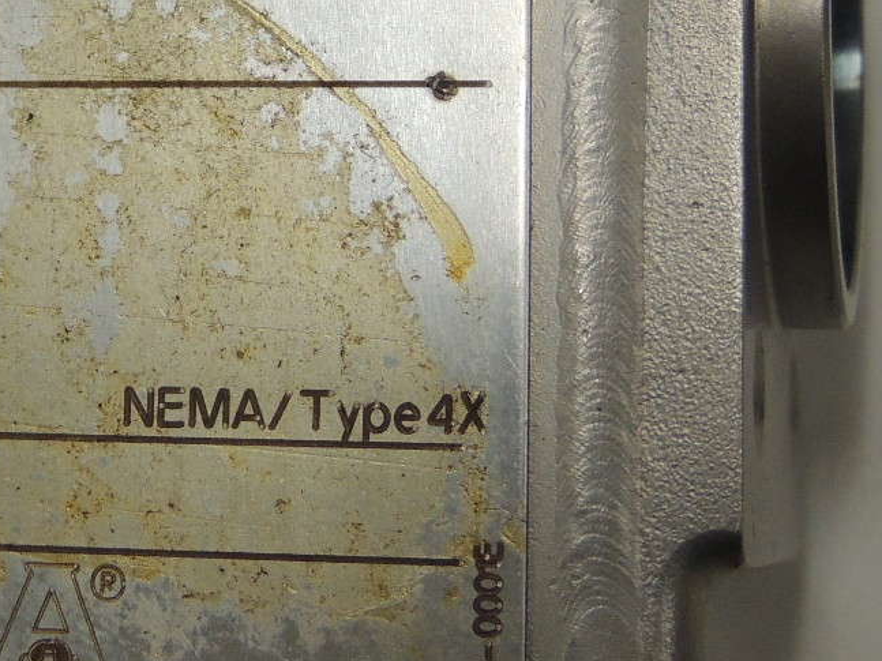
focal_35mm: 136
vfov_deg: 10.8
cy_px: 42
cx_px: -12
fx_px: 3465
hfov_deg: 14.3
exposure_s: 1/60
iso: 400
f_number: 3.7
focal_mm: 9.8
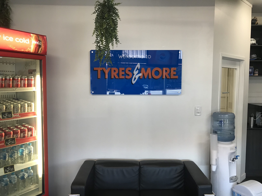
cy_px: 98
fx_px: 212
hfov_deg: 63.4
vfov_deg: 49.7
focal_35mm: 28
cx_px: 131
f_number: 1.8
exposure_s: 1/33
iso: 25
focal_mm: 3.99
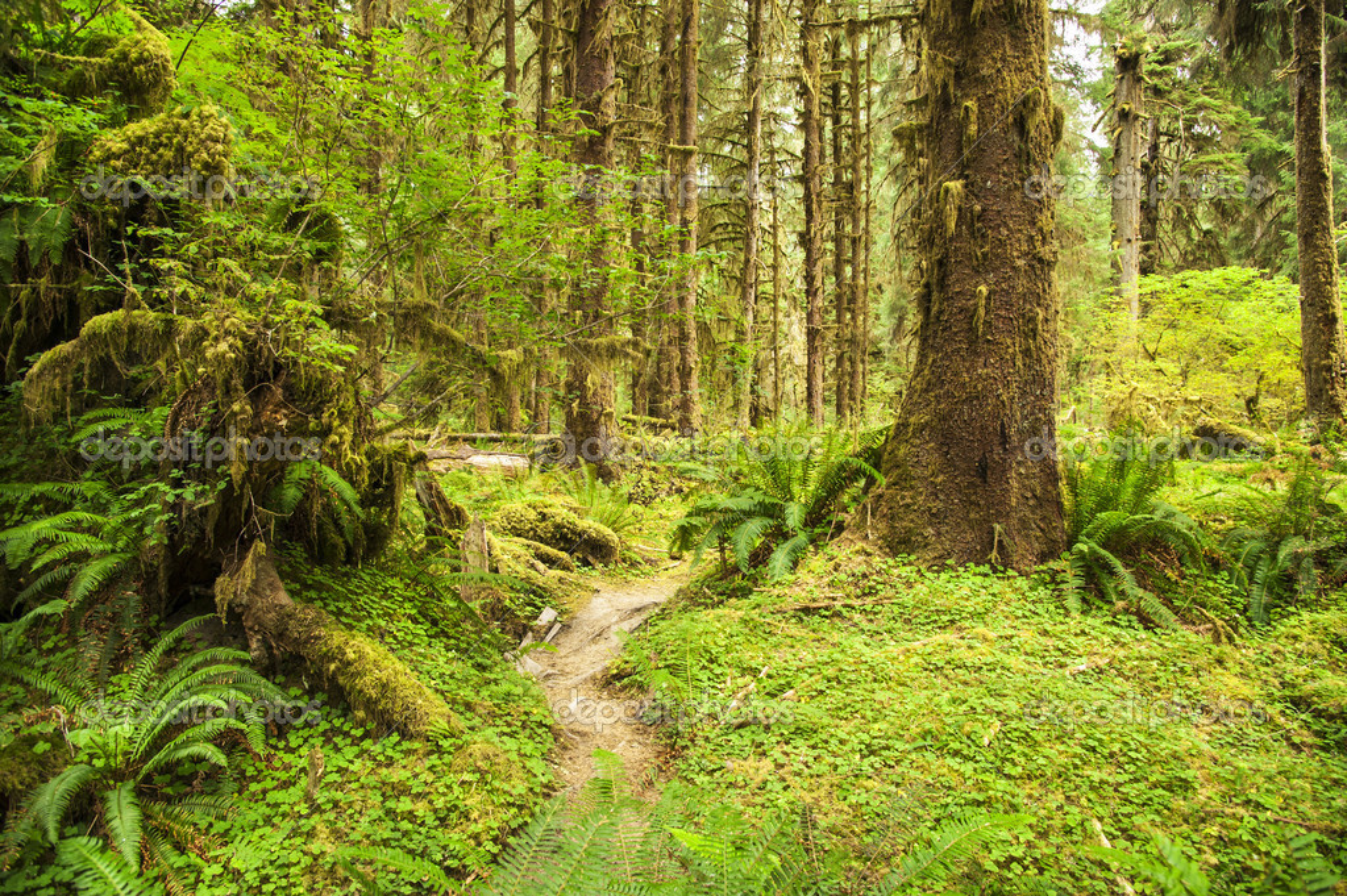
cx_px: 674
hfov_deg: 73.8
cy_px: 448
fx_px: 898
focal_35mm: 24
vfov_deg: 53.1
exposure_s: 1/4
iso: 500
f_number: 5.6
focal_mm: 24
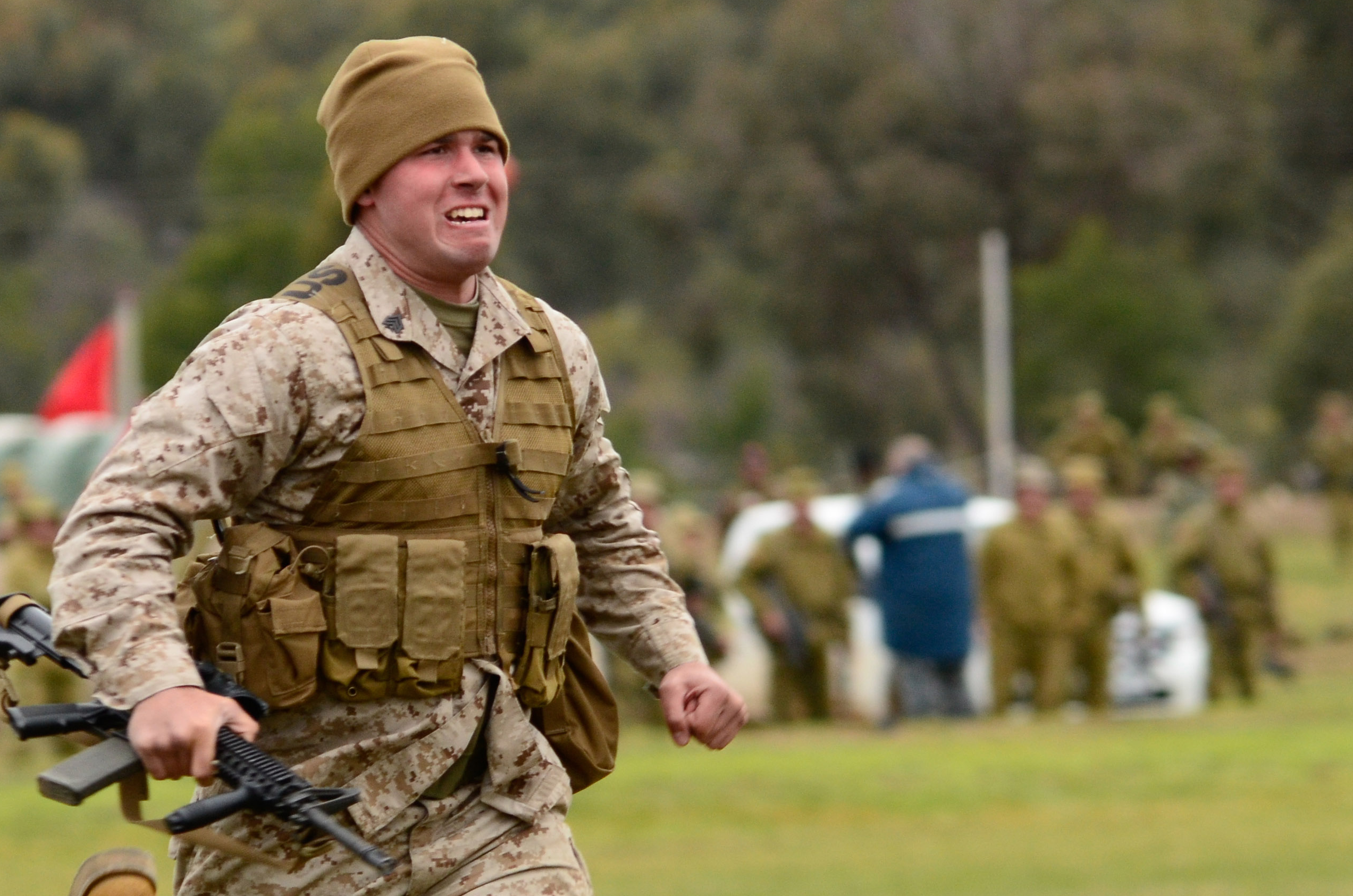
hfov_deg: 3.6
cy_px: 609
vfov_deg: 2.4
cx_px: 691
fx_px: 21788
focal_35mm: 581
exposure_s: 1/320
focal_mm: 200
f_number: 5.6
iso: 640
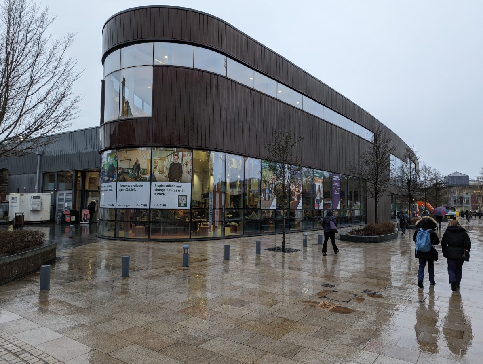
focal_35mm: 24
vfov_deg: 56.9
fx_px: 335
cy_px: 182
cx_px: 242
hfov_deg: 71.5
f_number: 1.85
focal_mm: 6.81
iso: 45
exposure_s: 1/38.3
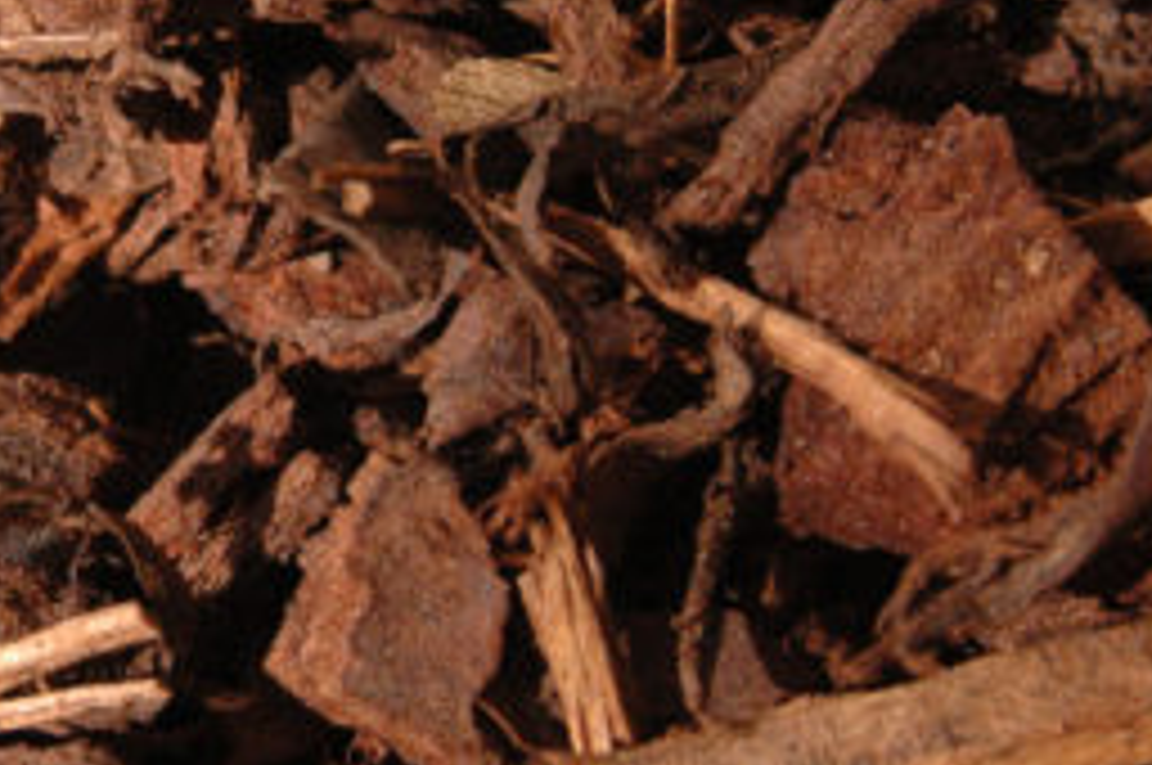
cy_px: 268
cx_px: -27
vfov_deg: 6.1
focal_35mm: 225
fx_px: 7202
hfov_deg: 9.1
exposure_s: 1/1000
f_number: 7.1
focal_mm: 55
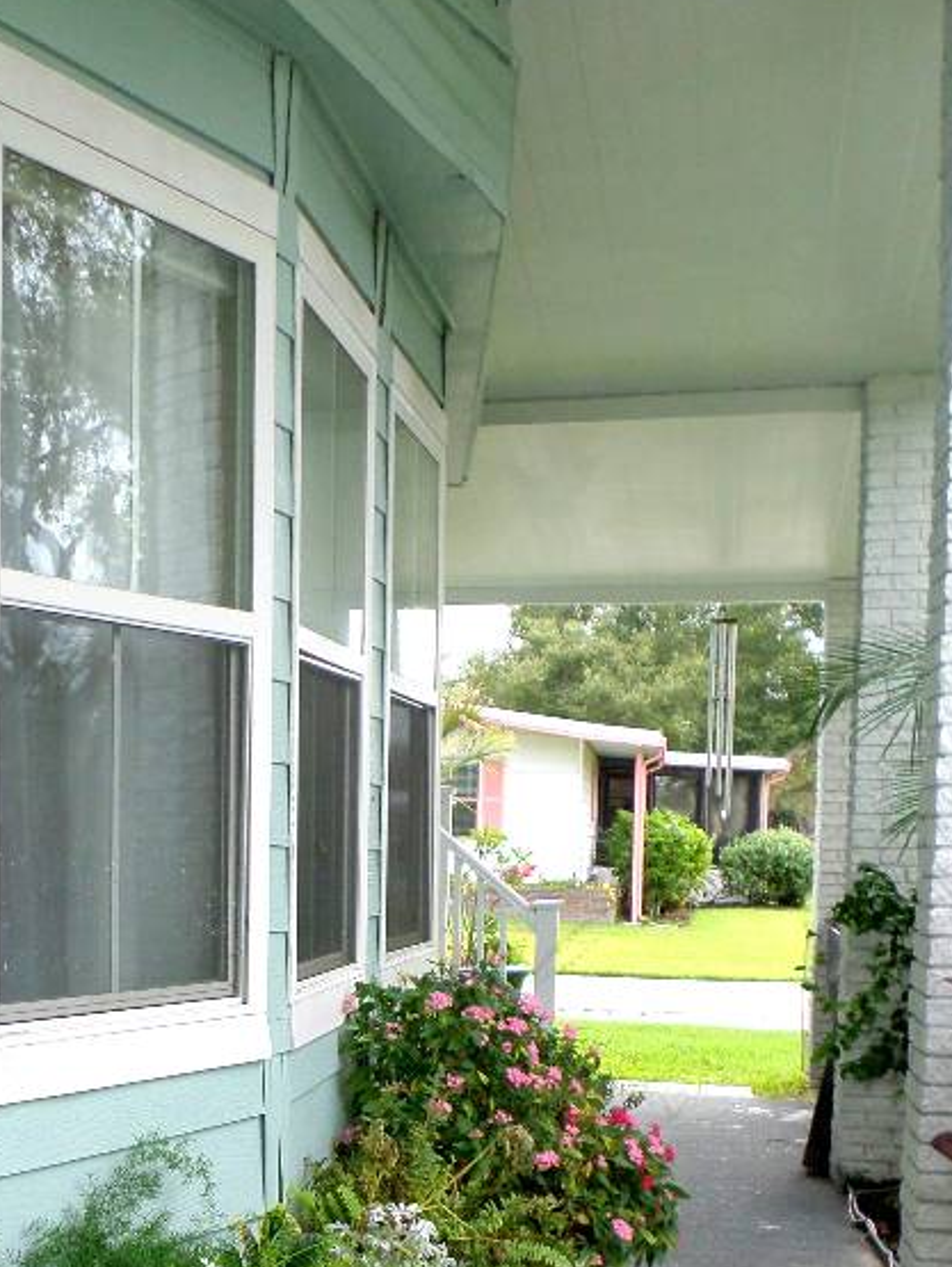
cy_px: 971
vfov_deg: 36.5
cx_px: 187
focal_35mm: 51
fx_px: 1868
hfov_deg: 28.0
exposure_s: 1/350
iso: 80
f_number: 2.5
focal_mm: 4.5
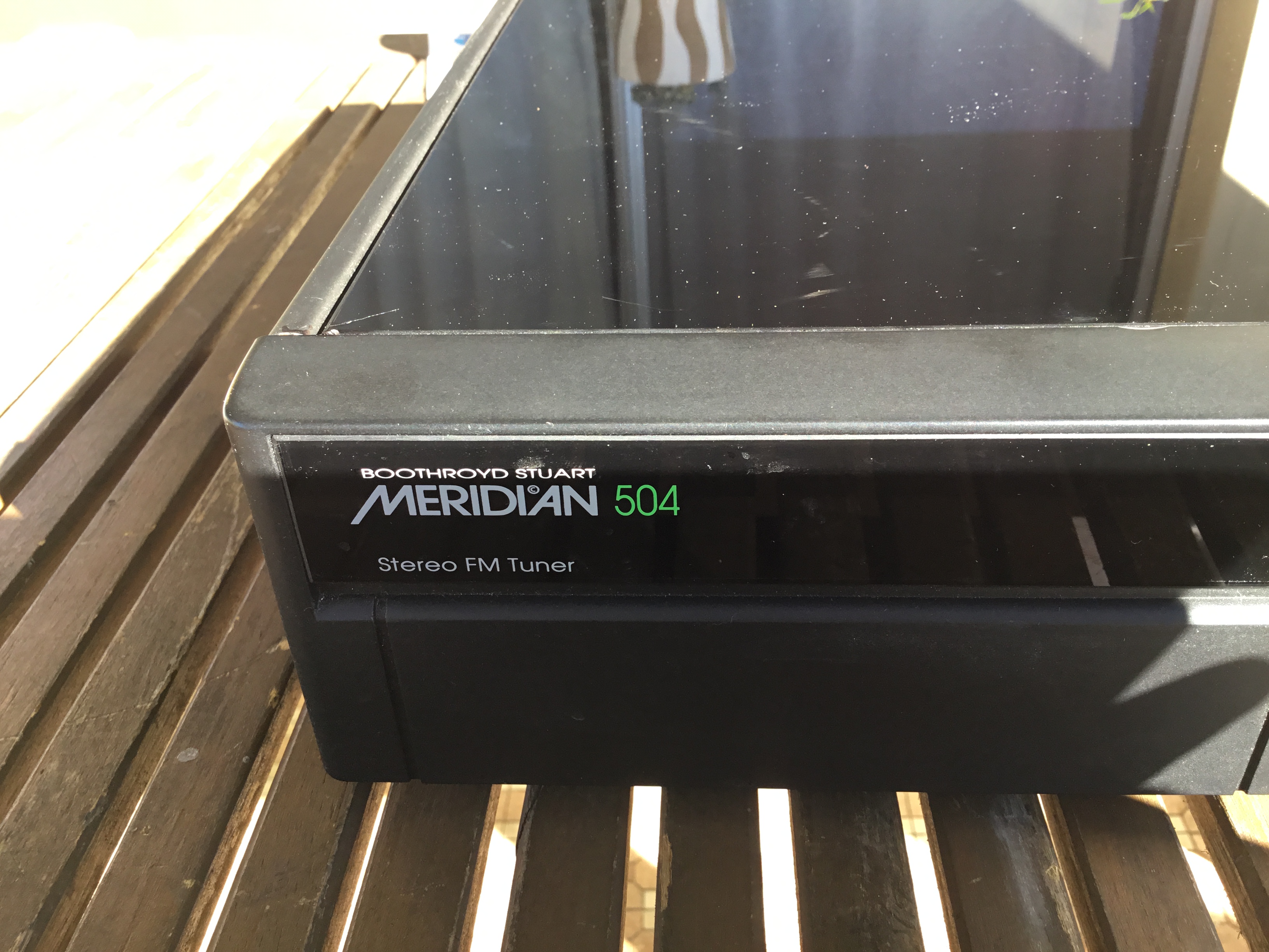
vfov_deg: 45.4
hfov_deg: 58.4
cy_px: 476
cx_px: 634
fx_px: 1136
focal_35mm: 31
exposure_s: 1/100
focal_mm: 3.3
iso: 40
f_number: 2.4
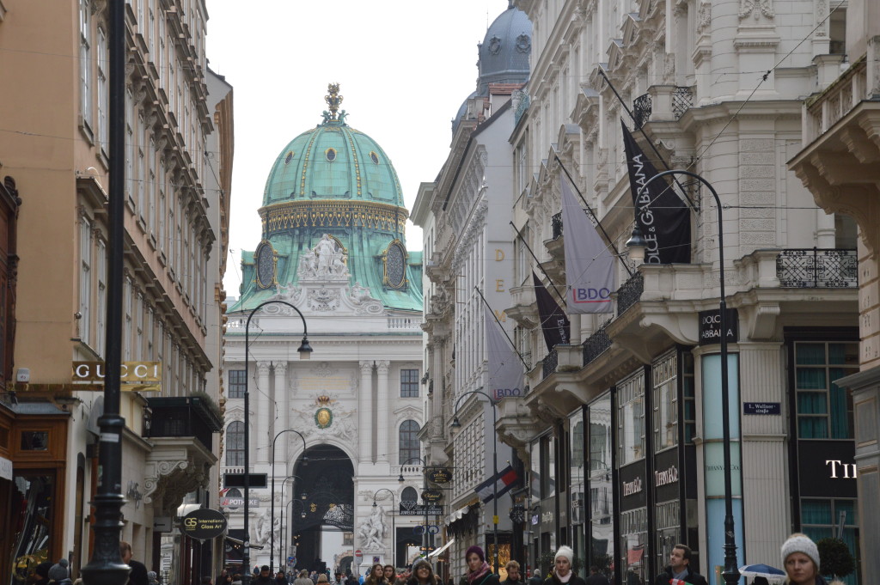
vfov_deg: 15.7
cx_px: 440
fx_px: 2125
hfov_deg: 23.4
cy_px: 292
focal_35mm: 87
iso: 400
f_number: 6.3
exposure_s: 1/640
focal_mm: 58
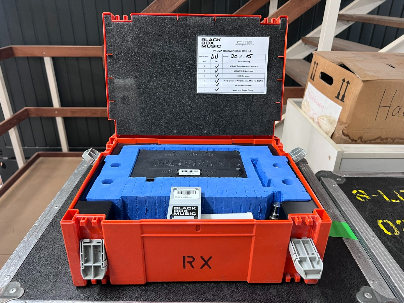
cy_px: 152
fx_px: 303
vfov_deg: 53.1
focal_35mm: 26
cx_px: 202
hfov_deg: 67.3
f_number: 1.5
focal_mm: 5.7
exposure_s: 1/50
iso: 320
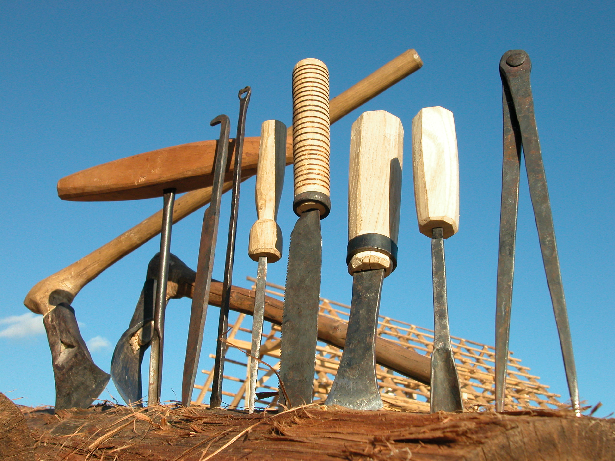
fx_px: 728
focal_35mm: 41
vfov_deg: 35.1
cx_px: 308
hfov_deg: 45.8
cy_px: 230
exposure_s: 1/303
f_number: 6.4
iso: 100
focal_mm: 10.5
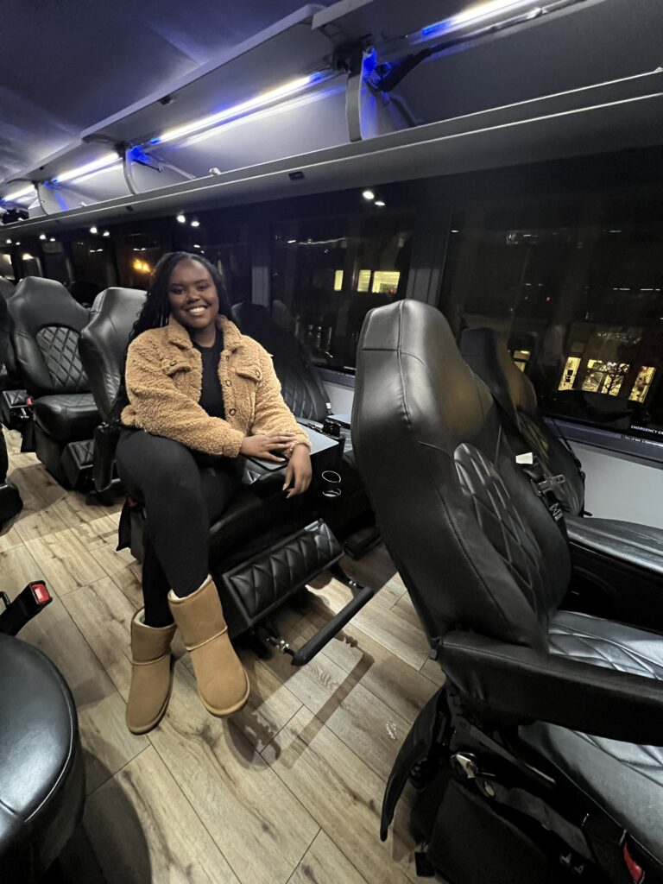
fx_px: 332
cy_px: 442
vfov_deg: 106.2
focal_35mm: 13
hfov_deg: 89.9
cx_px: 332
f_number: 1.8
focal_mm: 1.57
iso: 1250
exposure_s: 1/27
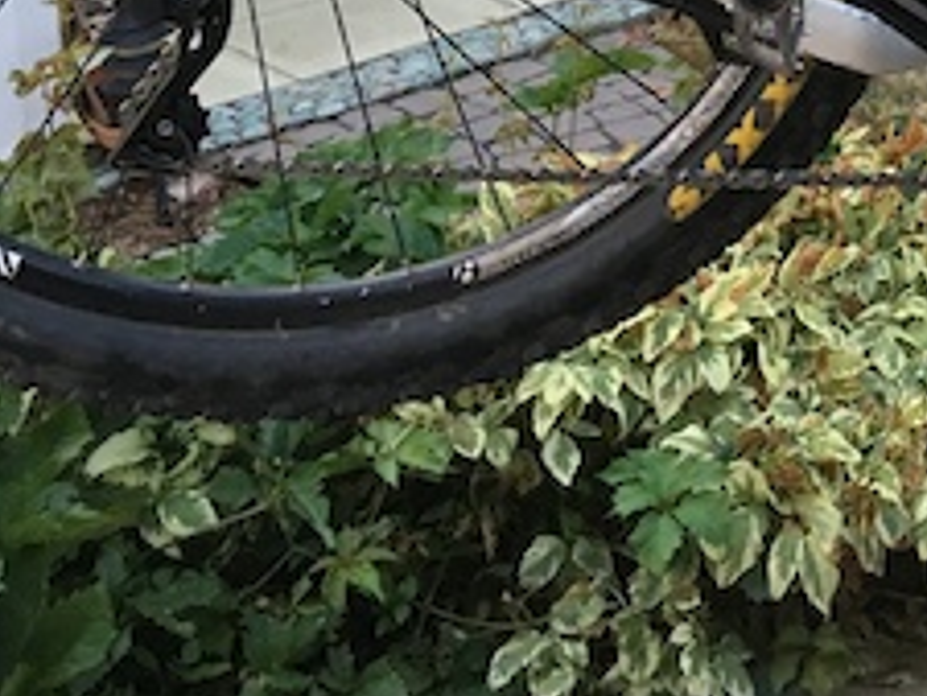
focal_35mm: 103
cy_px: -391
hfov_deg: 17.8
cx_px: 1224
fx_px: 2760
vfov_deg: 13.4
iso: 80
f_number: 2.2
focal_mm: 4.15
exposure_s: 1/30
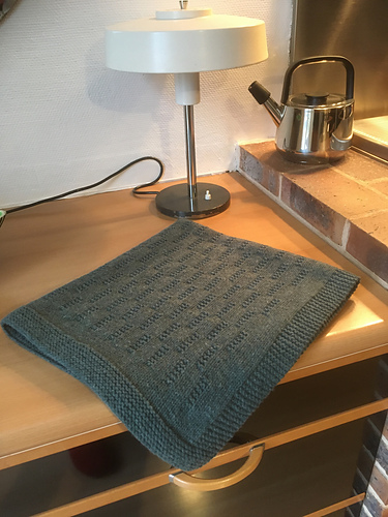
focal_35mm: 29
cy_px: 258
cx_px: 194
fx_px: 433
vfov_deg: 61.7
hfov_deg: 48.2
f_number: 2.2
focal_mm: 4.15
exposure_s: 1/17
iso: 200
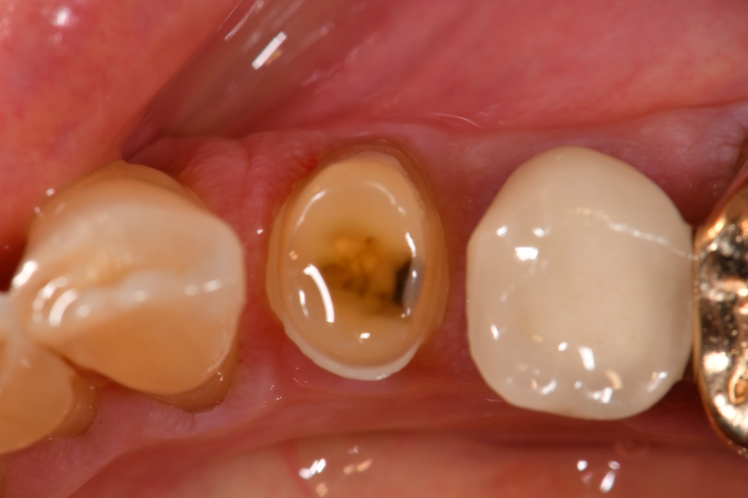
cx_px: 374
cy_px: 249
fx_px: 3260
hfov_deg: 13.1
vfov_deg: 8.7
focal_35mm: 157
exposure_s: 1/160
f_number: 32
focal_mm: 105
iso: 200
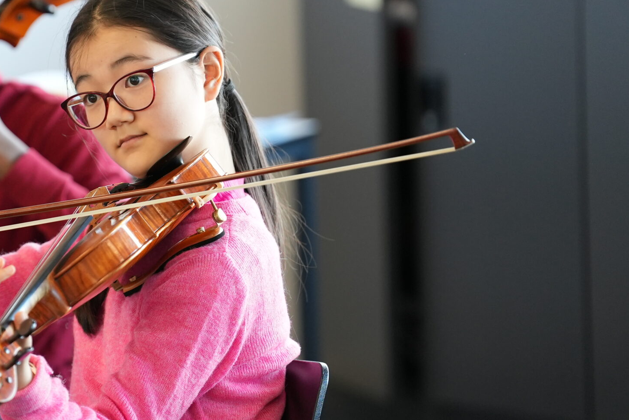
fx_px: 5226
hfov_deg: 6.9
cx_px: 80
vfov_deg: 4.6
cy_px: 181
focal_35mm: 299
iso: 2000
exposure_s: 1/250
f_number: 2.8
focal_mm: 170
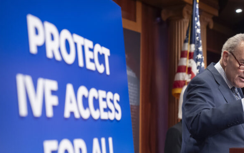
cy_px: 95
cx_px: 150
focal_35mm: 81
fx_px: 539
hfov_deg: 25.5
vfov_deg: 16.1
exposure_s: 1/500
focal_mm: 61
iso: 4000
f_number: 2.8
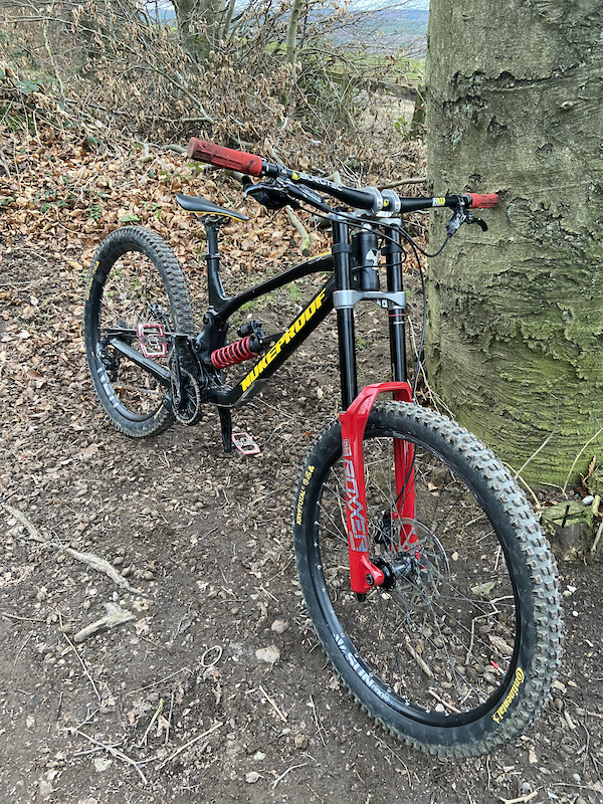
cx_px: 302
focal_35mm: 26
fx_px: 604
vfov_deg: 67.3
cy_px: 402
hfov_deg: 53.1
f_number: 1.8
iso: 250
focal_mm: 4.25
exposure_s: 1/60
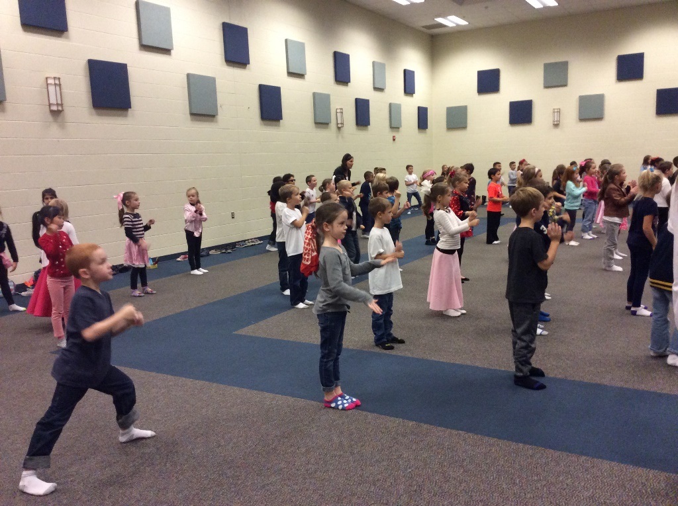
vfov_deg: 44.1
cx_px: 339
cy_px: 253
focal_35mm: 32
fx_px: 626
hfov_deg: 56.9
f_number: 2.4
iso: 200
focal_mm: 3.3
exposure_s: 1/24
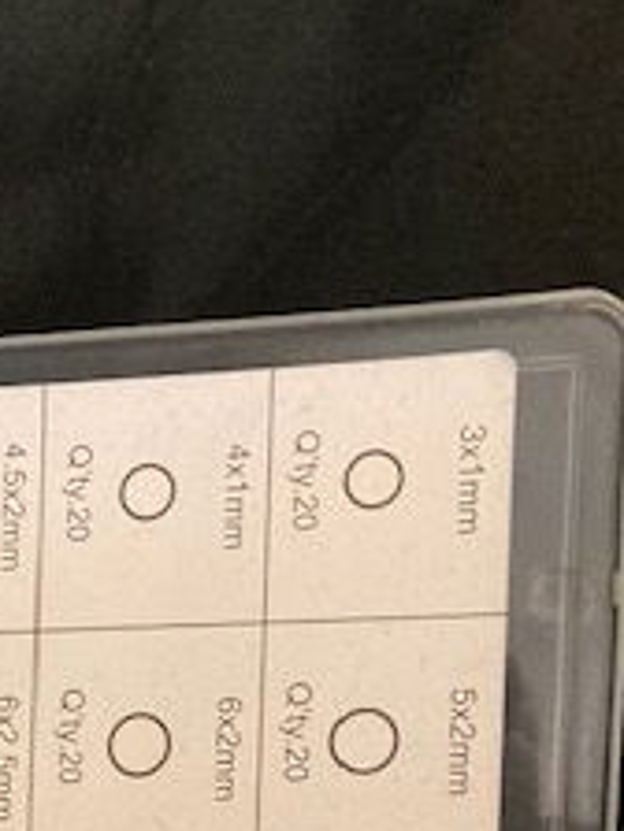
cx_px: -264
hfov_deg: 17.0
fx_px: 1923
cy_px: 1054
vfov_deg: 22.1
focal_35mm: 80
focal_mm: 3.99
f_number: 1.8
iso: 320
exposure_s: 1/25
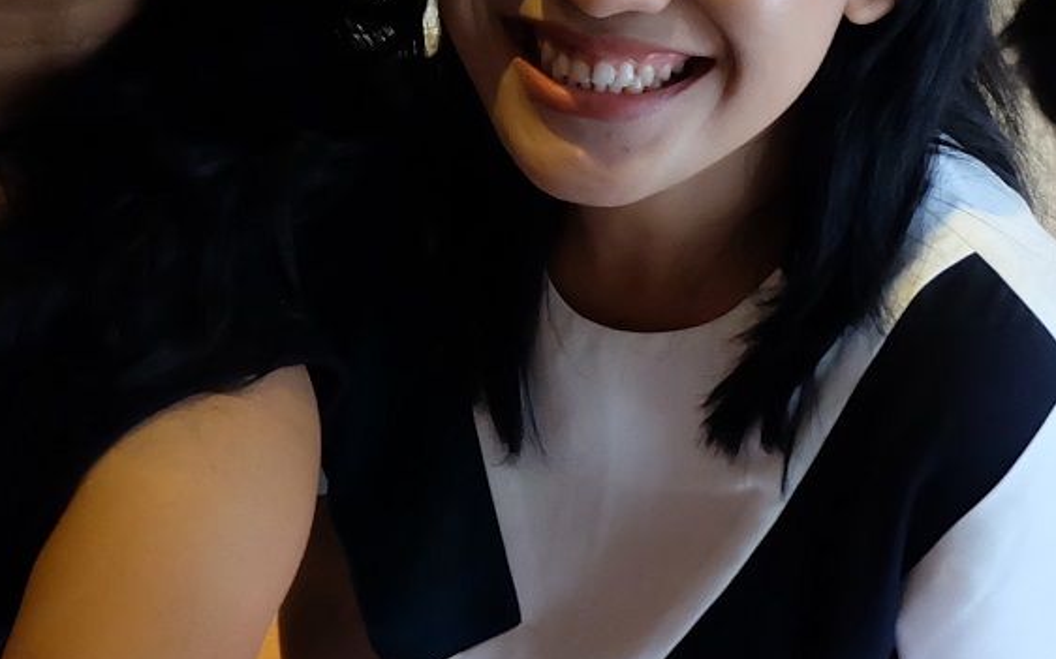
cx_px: 525
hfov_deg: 21.6
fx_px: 2762
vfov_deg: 13.3
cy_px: -90
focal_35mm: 96
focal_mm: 18.2
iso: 3200
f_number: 4
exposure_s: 1/52
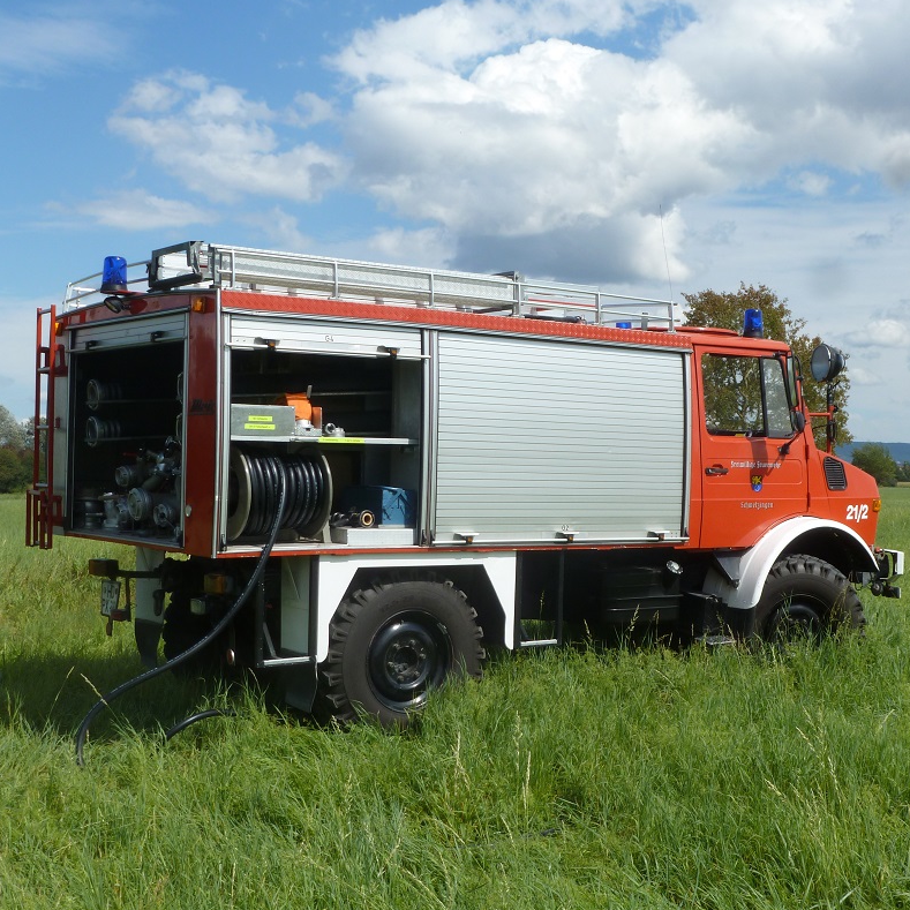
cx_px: 576
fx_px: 1457
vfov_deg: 34.7
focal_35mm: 49
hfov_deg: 34.5
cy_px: 452
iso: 100
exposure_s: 1/500
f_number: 5
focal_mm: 7.4
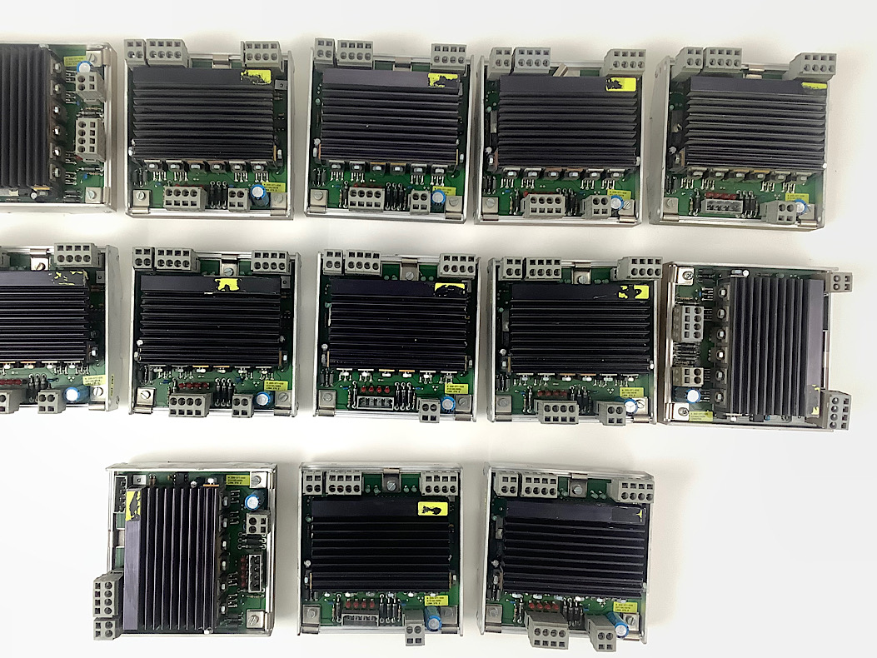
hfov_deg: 52.5
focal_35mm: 35
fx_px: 887
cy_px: 328
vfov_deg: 40.7
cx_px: 389
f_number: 2.4
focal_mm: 3.3
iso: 100
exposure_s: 1/60
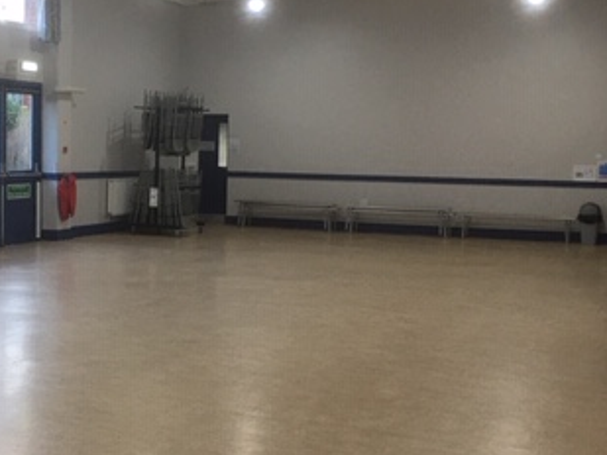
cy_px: 241
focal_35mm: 60
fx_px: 1053
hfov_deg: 31.7
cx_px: 171
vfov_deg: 24.4
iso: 50
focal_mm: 4.15
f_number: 2.2
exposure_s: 1/33
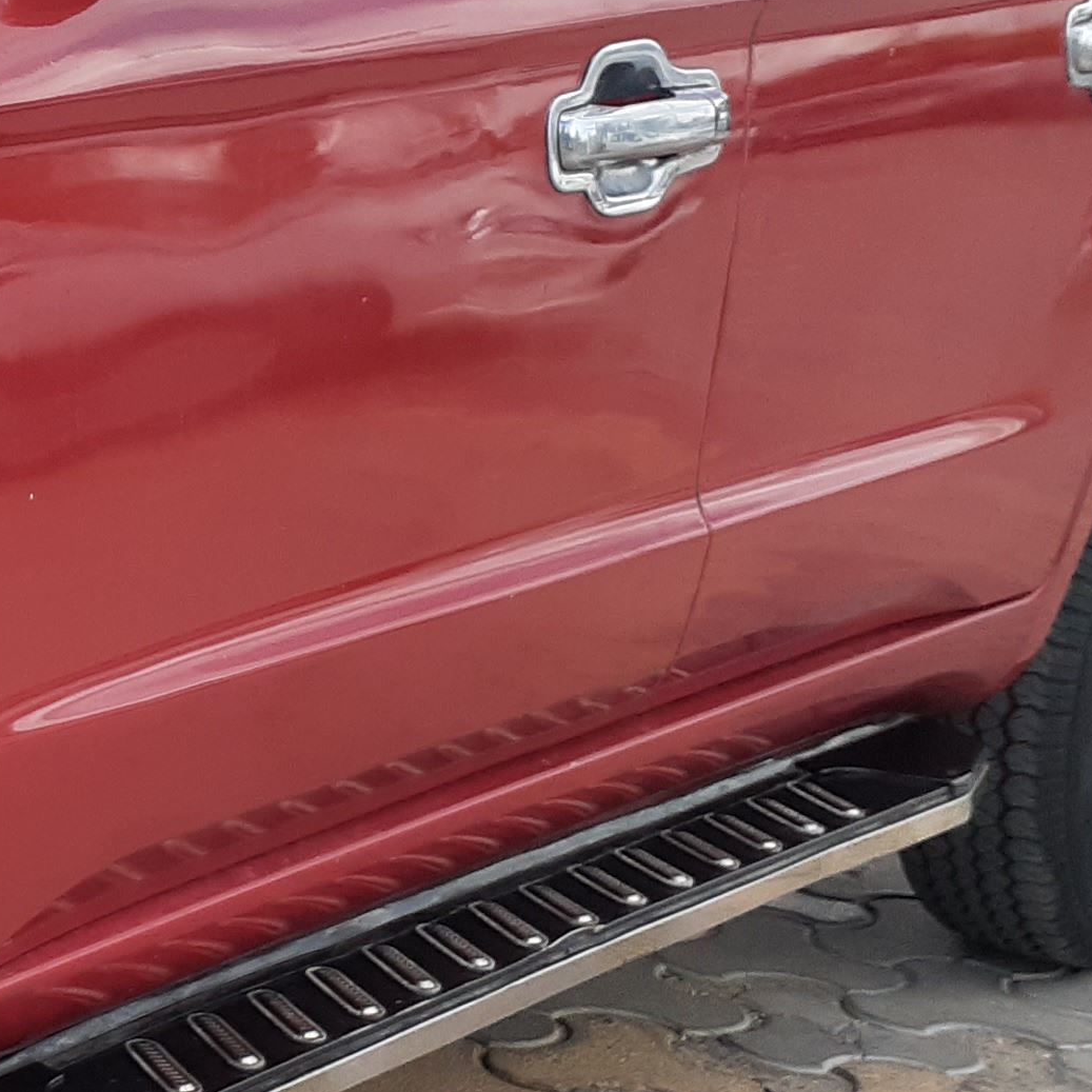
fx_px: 3391
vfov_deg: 18.3
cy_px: 513
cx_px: -470
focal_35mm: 95
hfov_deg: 16.8
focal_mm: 3.6
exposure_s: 1/602
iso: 40
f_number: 1.9
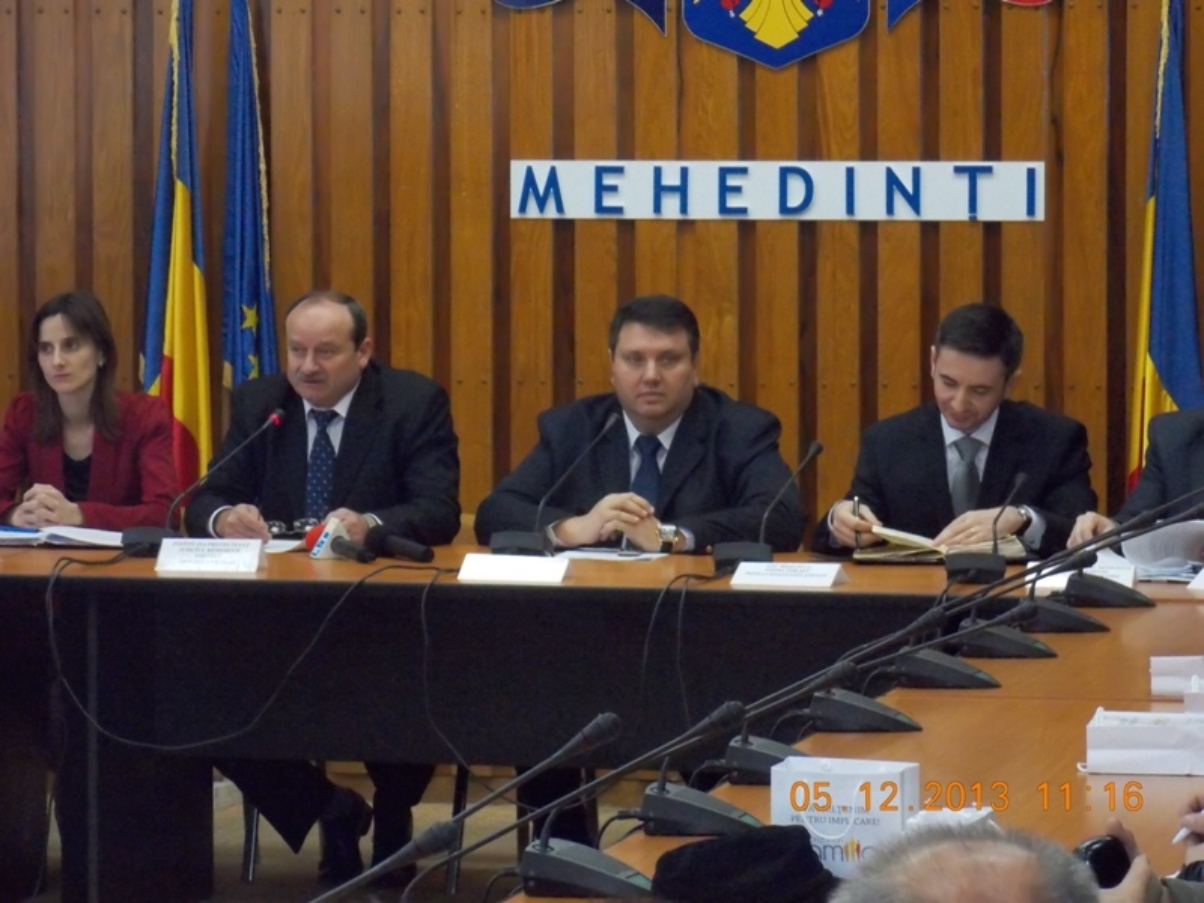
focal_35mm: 168
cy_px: 452
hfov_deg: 11.8
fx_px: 5843
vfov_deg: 8.8
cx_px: 602
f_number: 5.3
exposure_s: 1/30
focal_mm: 29.9
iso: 800
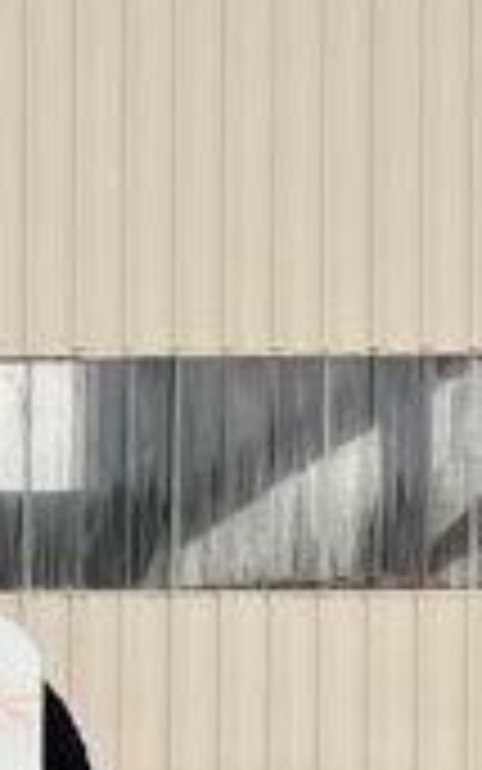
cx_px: -784
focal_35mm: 191
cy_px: 1394
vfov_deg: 10.3
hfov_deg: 6.5
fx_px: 4011
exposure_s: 1/346
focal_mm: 5.7
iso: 50
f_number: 1.5
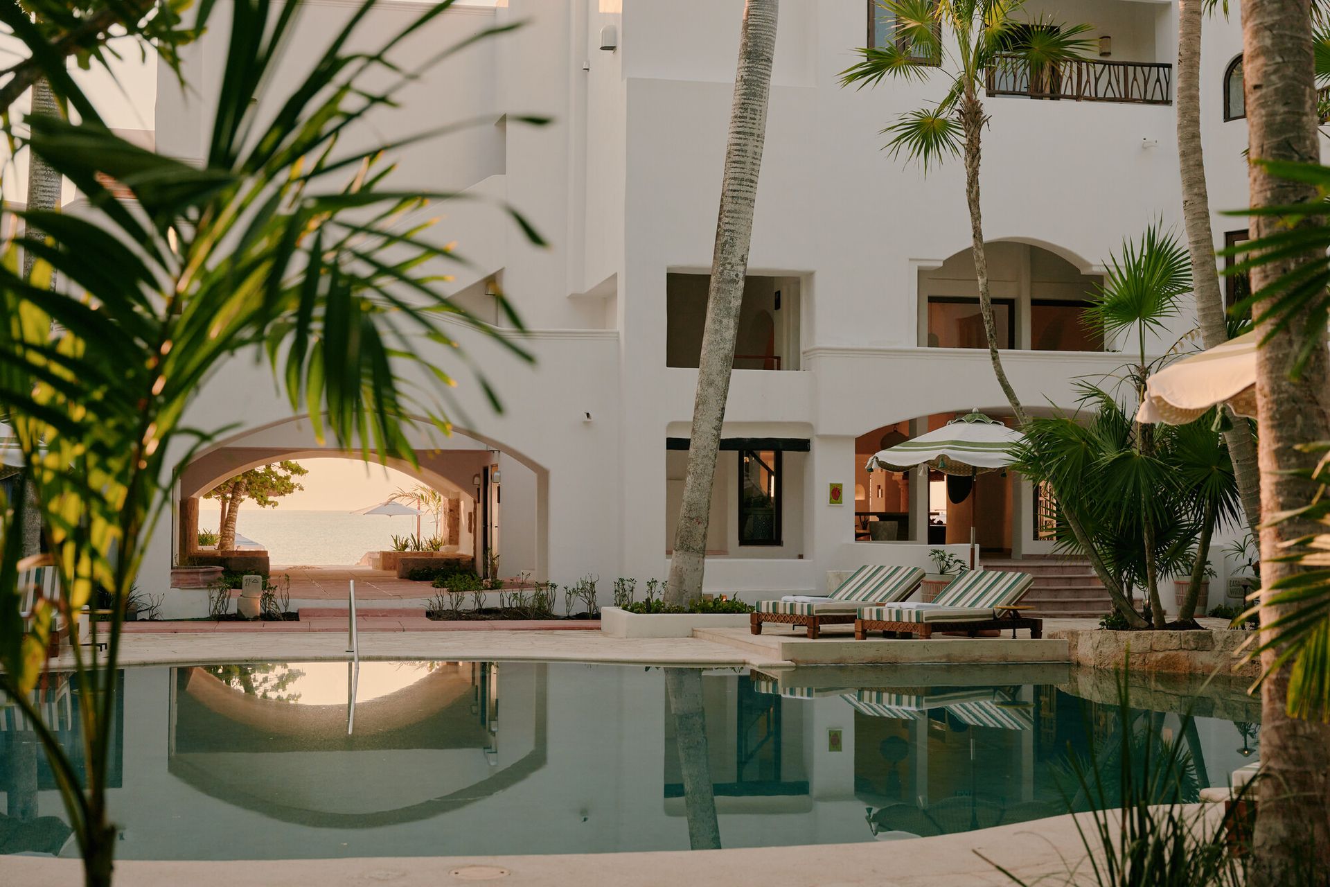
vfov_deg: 27.0
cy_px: 444
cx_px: 665
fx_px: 1847
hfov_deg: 39.6
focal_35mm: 50
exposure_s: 1/5000
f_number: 3.5
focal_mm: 50
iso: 400
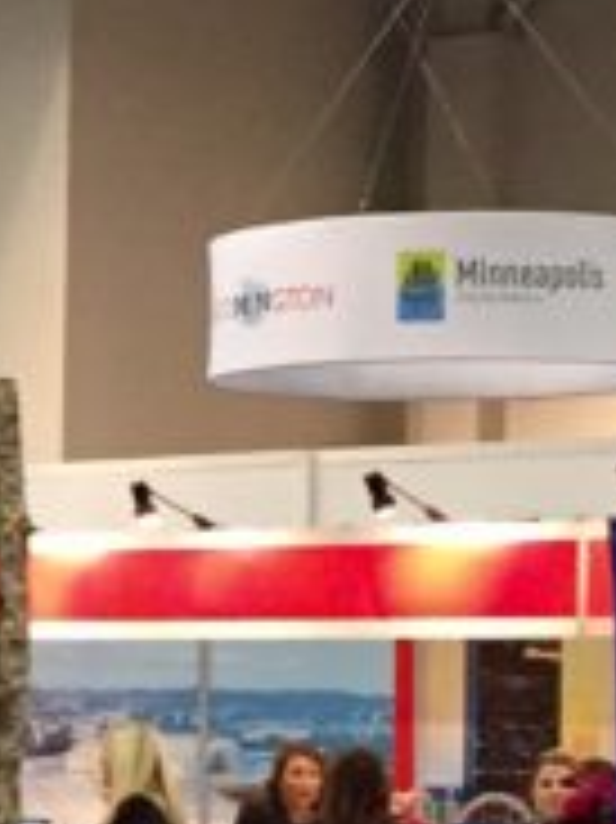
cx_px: -612
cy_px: 644
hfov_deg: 8.7
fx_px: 3848
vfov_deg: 12.2
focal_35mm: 162
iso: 160
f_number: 2.2
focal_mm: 4.15
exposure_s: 1/30
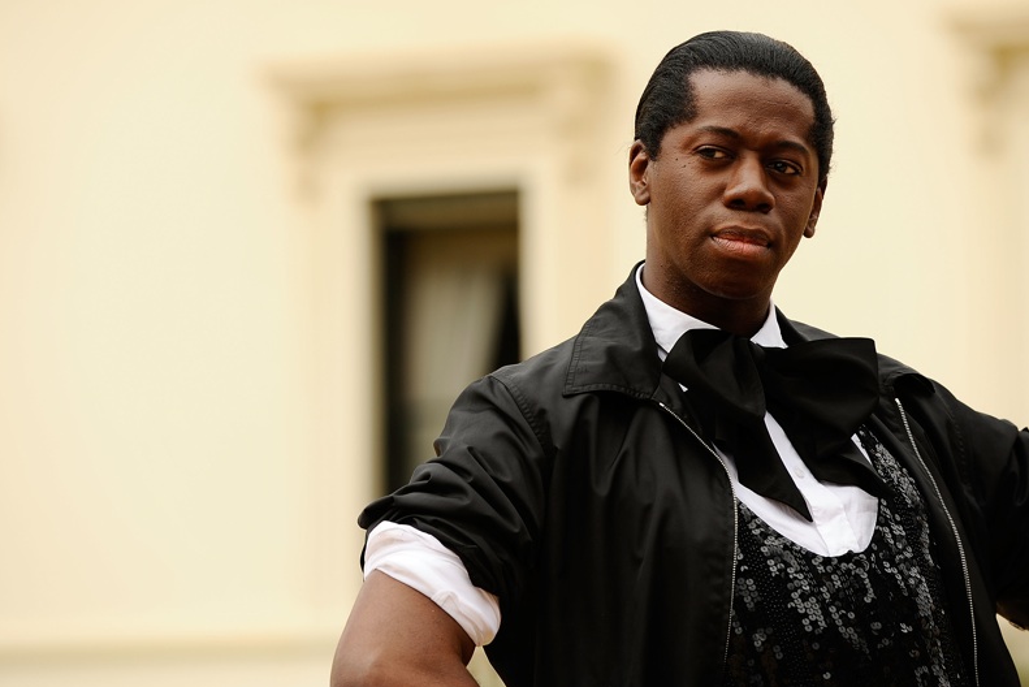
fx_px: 5776
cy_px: 344
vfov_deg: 6.8
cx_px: 518
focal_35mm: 202
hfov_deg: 10.2
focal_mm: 200
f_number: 5
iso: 200
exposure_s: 1/640
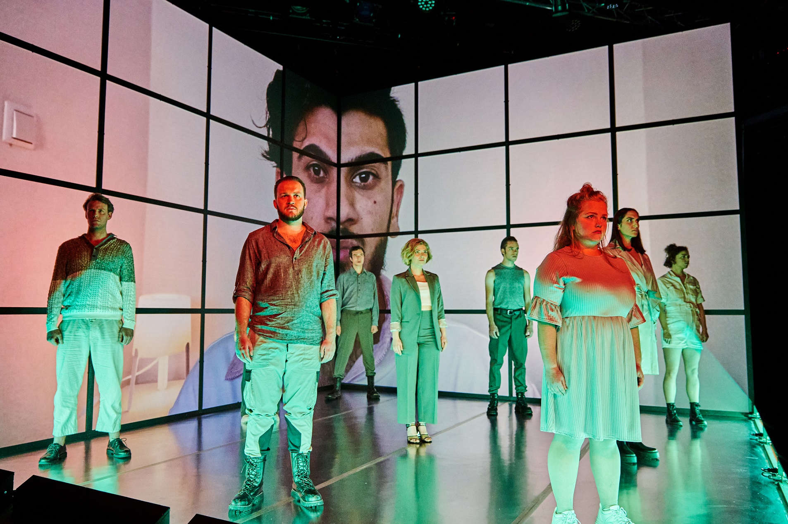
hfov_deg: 69.4
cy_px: 262
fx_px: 569
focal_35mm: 26
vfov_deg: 49.5
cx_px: 394
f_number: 2.8
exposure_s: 1/125
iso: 3200
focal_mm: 26
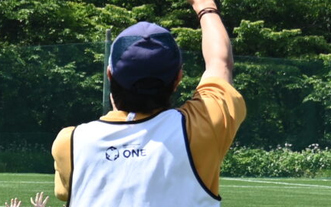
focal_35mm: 302
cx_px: -279
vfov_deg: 4.3
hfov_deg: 6.8
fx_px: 2724
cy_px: 220
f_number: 6.3
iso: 100
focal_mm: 50
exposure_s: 1/320
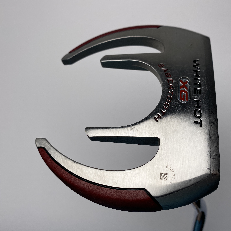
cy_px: 117
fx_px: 226
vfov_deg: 54.0
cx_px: 137
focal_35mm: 30
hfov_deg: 53.7
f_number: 1.8
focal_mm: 4.25
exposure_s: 1/681
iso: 32
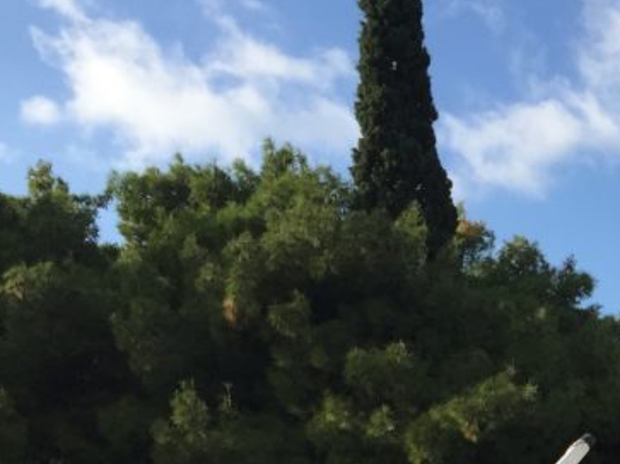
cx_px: 892
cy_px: 687
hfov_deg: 18.4
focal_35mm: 96
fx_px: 1719
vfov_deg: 14.4
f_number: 2.2
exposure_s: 1/1799
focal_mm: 4.15
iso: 32
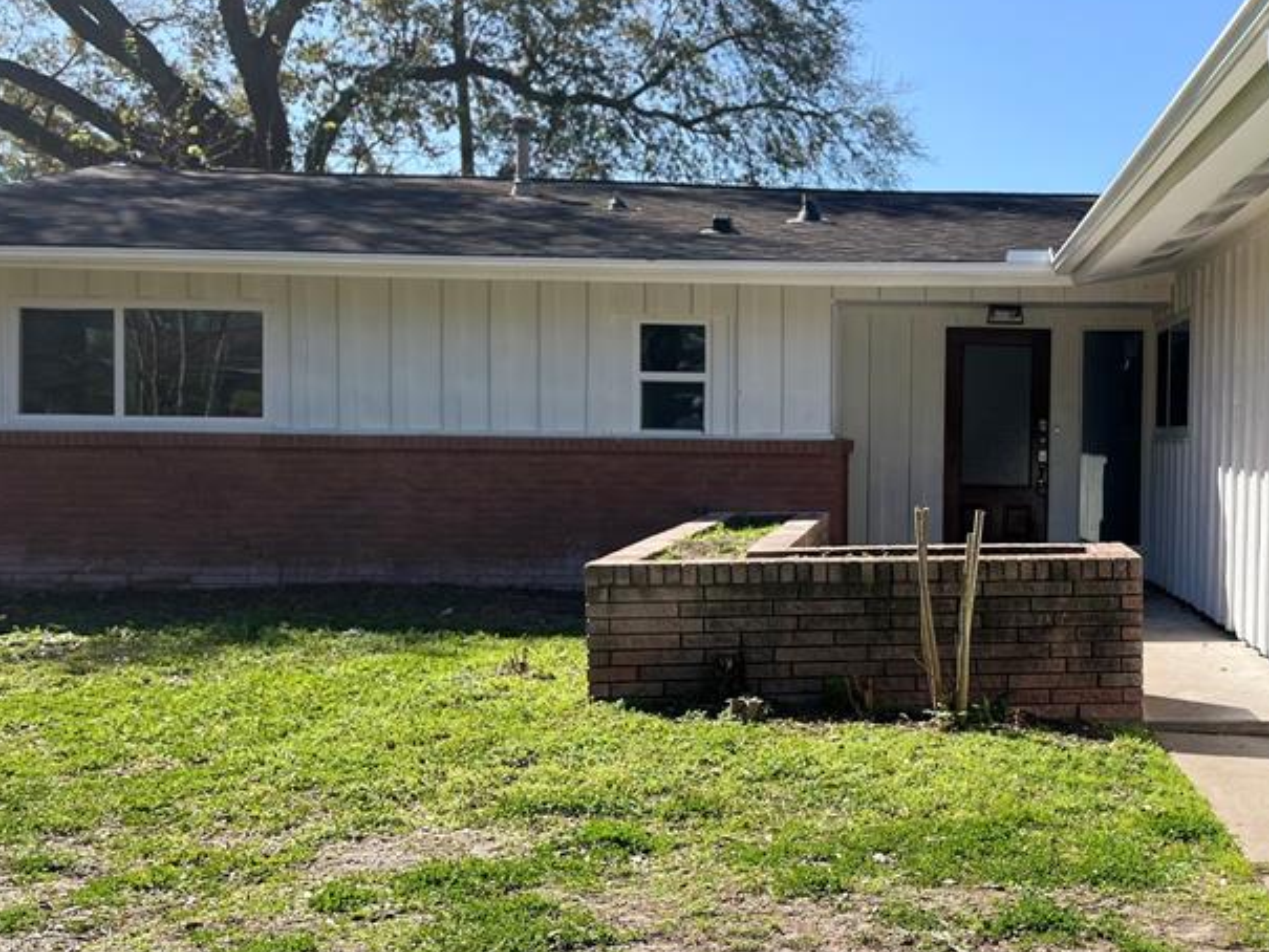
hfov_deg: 41.0
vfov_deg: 32.9
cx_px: 1032
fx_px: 1613
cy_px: 474
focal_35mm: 44
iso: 50
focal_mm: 5.1
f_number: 1.6
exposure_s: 1/2571
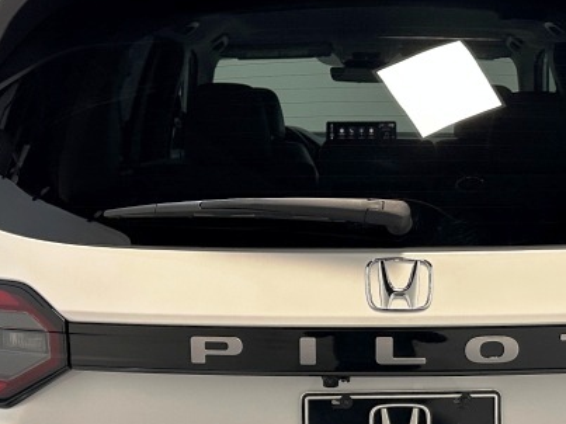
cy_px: 378
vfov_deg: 23.4
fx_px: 997
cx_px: 376
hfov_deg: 31.4
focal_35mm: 61
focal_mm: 6.86
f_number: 1.78
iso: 250
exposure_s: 1/60
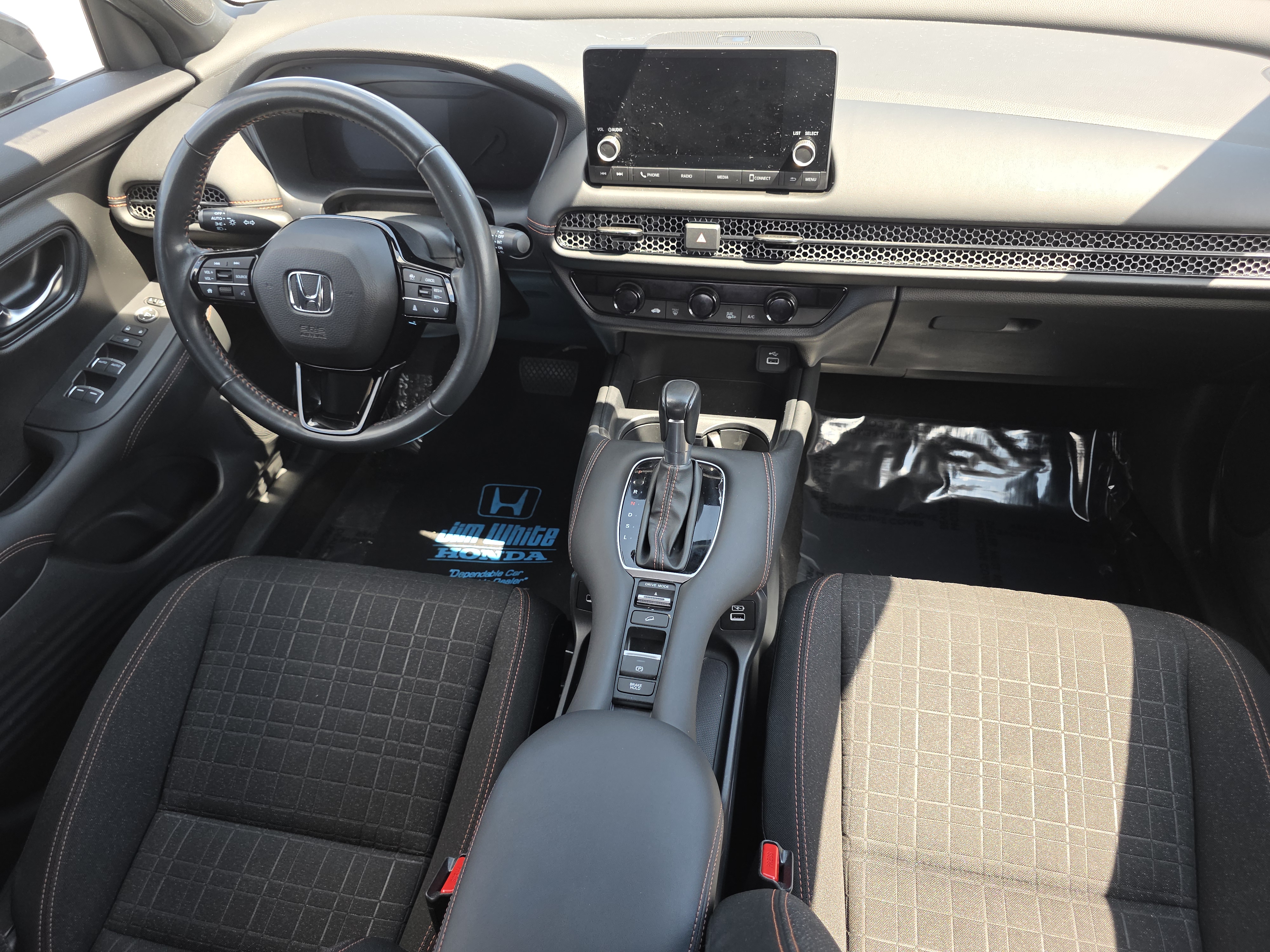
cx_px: 635
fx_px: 844
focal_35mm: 23
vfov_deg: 58.9
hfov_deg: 73.9
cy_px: 476
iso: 40
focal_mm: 6.3
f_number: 1.7
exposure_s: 1/180
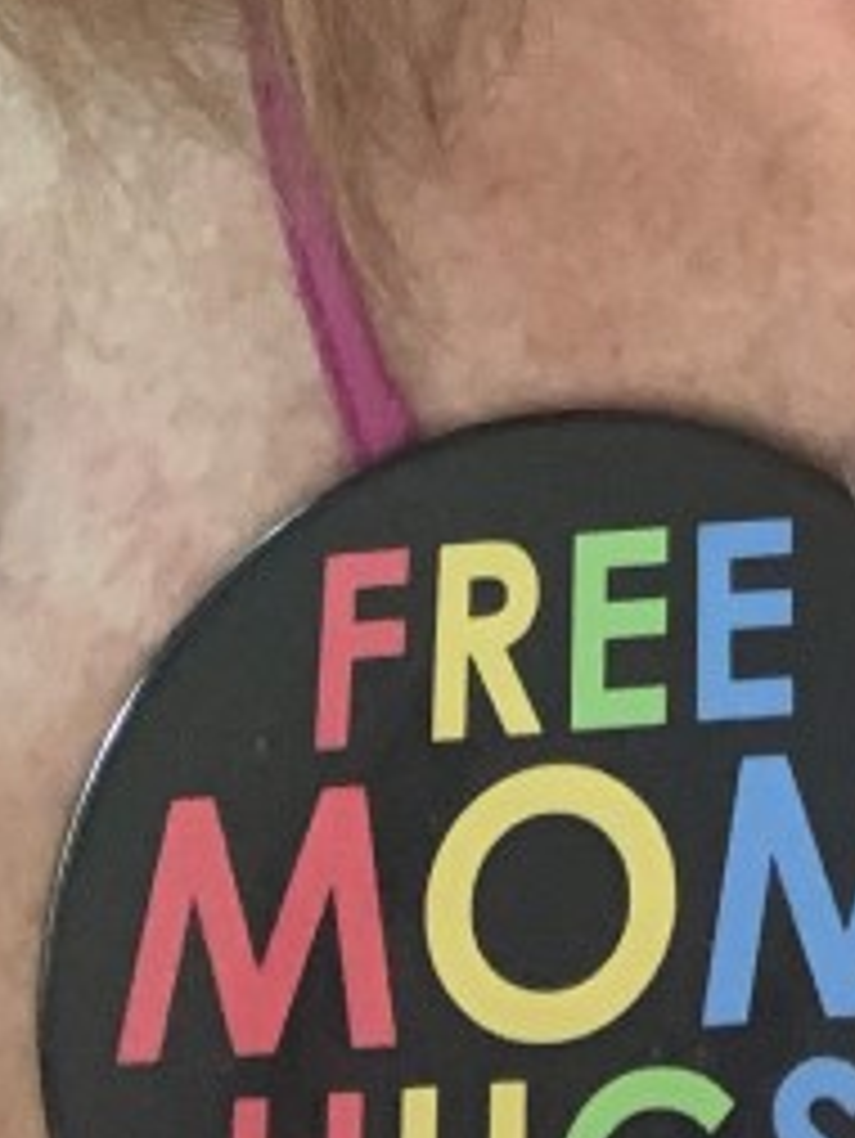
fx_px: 3883
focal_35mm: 118
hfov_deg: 12.3
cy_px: -740
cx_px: 1022
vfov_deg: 15.0
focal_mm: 2.87
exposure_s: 1/30
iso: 200
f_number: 2.2
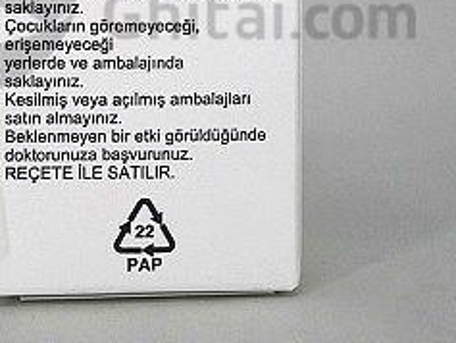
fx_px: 1068
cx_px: 129
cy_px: -25
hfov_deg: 23.9
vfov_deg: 17.7
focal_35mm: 81
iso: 80
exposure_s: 1/500
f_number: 4
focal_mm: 6.8
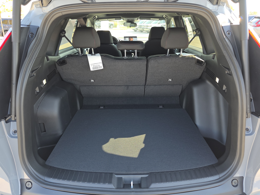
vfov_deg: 58.9
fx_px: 173
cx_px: 130
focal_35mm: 23
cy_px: 98
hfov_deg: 73.9
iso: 50
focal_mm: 6.3
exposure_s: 1/180
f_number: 1.7
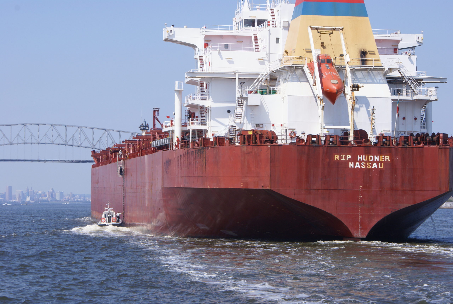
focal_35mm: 105
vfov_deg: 13.1
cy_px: 152
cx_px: 226
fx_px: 1323
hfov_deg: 19.4
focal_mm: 70
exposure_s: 1/160
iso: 100
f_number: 13
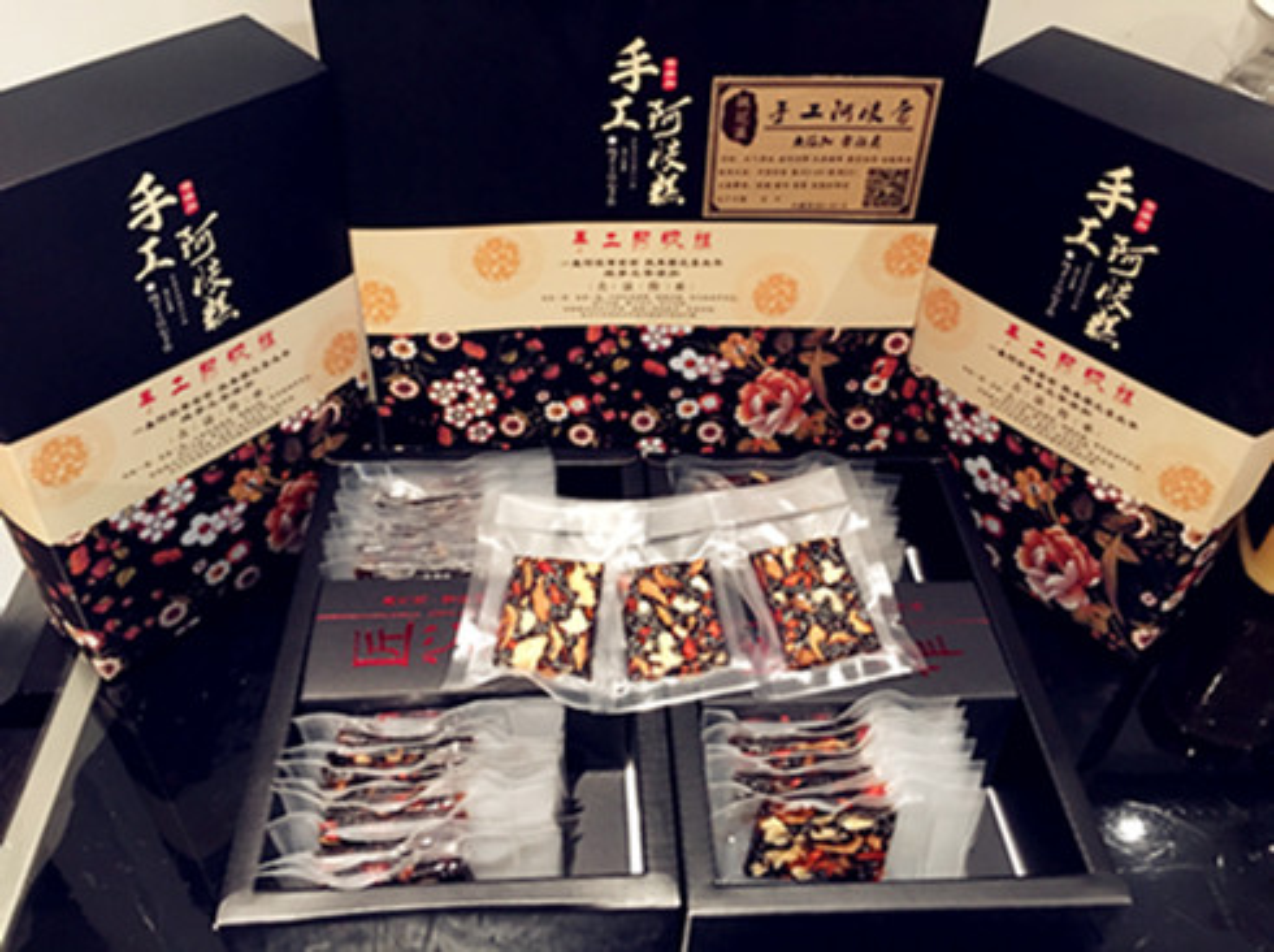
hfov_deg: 61.7
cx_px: 637
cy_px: 476
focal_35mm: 29
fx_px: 1066
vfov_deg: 48.1
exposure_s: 1/8
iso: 125
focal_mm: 4.15
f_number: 2.2
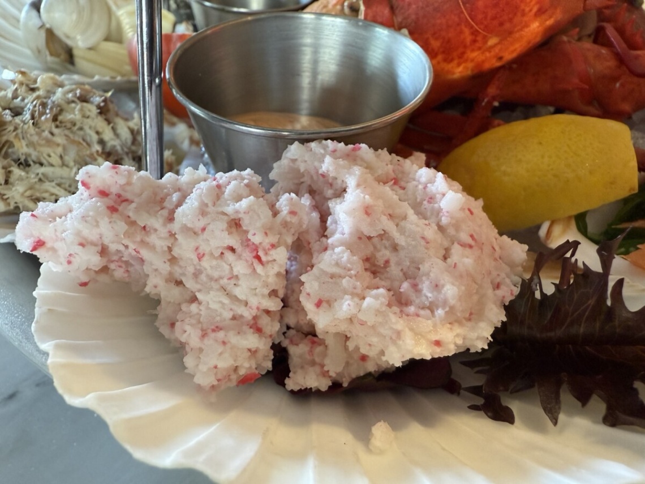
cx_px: 322
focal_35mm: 24
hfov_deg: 71.6
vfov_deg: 56.8
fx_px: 447
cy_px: 242
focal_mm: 2.22
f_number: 2.2
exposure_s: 1/50
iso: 400
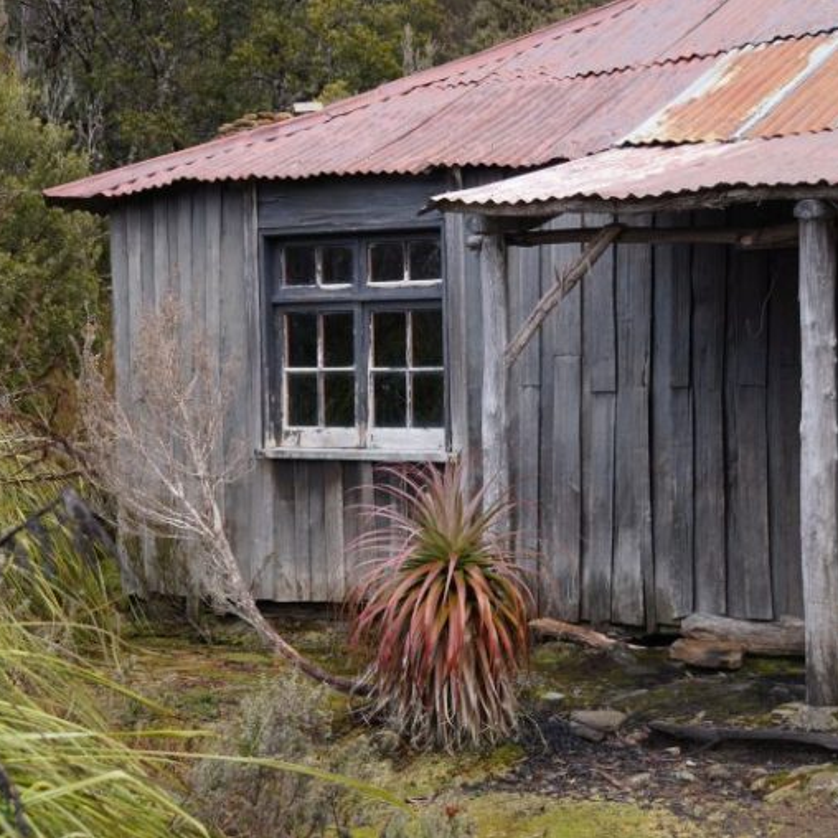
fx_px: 2373
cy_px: 420
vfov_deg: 20.0
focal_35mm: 87
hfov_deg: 20.0
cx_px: 411
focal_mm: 45
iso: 100
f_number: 5
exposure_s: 1/100
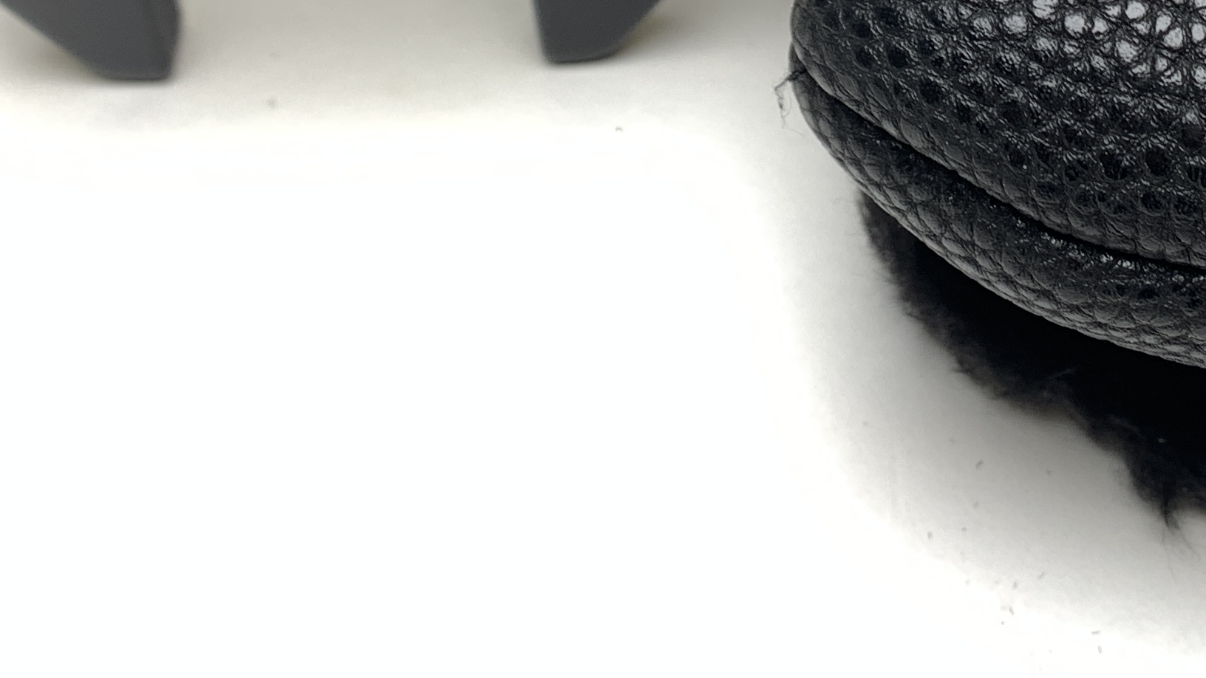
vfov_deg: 16.1
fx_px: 2238
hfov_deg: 29.7
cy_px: -267
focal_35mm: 70
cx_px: 897
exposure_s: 1/121
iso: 40
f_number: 1.8
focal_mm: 4.25
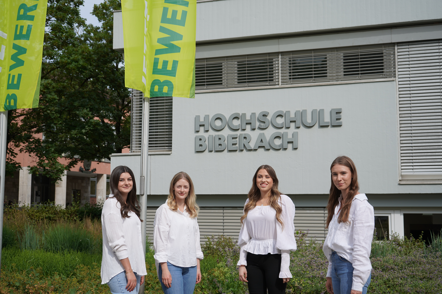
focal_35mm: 45
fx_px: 552
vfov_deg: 29.9
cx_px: 221
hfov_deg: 43.6
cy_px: 147
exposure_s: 1/640
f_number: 5.6
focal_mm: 45
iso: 100
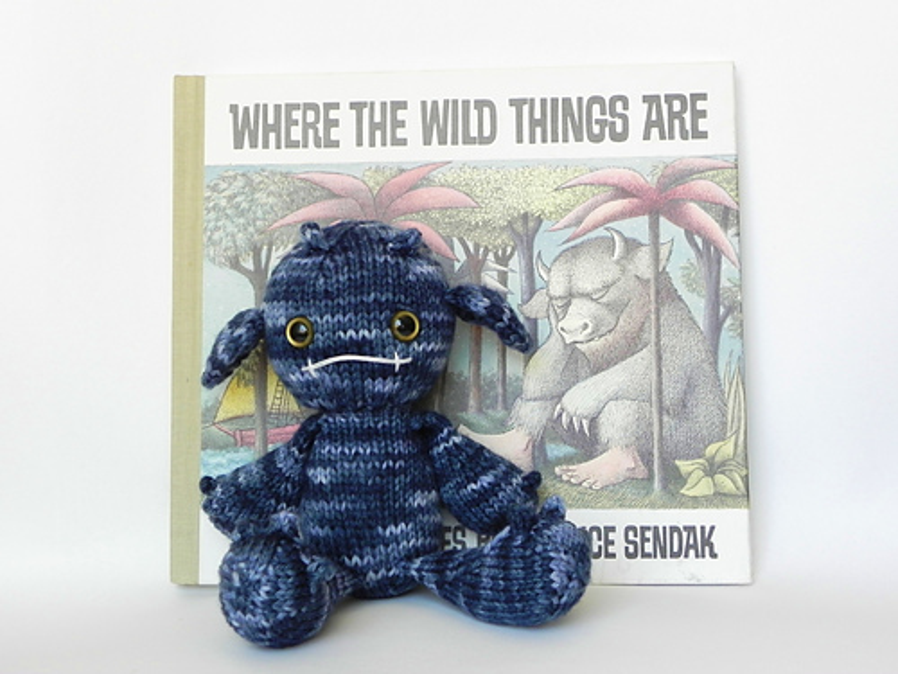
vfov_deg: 28.0
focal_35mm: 52
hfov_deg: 36.8
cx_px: 449
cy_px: 337
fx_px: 1349
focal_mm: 9.2
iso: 160
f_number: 3.5
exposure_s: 1/34.7
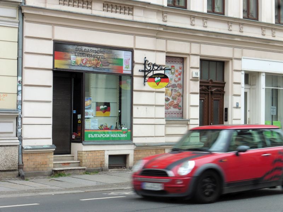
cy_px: 106
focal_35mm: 85
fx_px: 695
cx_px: 142
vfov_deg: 17.4
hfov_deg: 23.0
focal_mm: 15.1
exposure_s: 1/125
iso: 100
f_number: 5.2
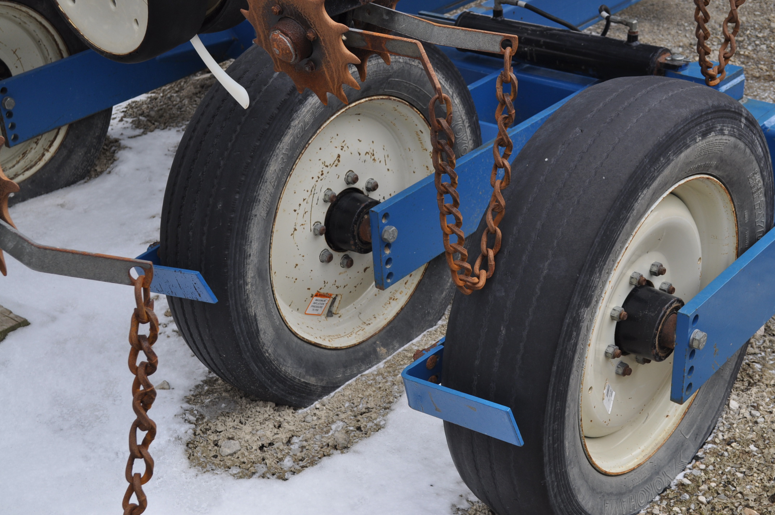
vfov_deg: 25.7
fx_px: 1129
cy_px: 258
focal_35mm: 52
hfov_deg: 37.9
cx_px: 388
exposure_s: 1/200
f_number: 7.1
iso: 200
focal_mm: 35
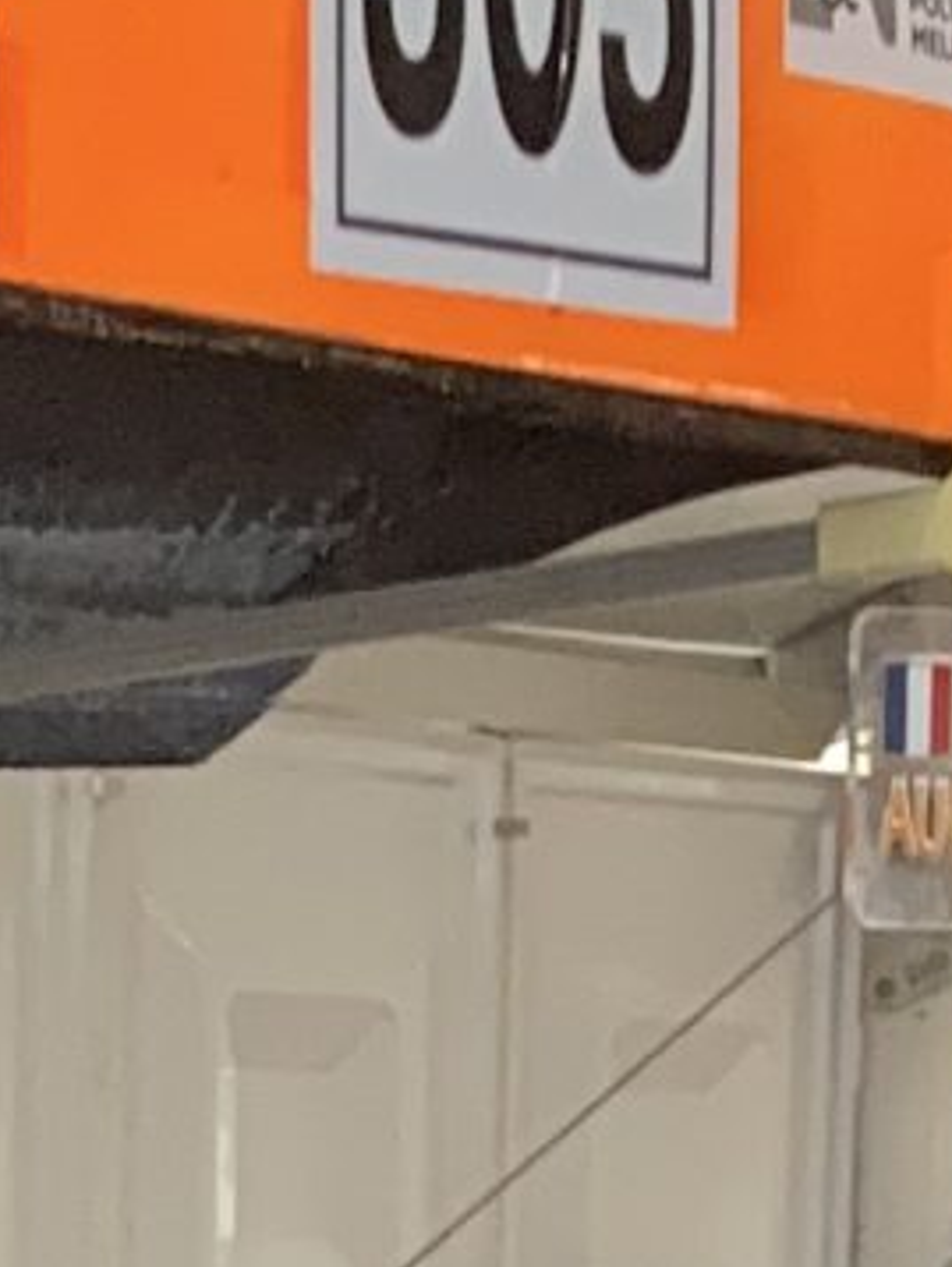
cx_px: -1543
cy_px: 3405
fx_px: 7325
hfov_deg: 6.9
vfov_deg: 8.7
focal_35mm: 200
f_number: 1.8
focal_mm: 3.99
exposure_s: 1/50
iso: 200
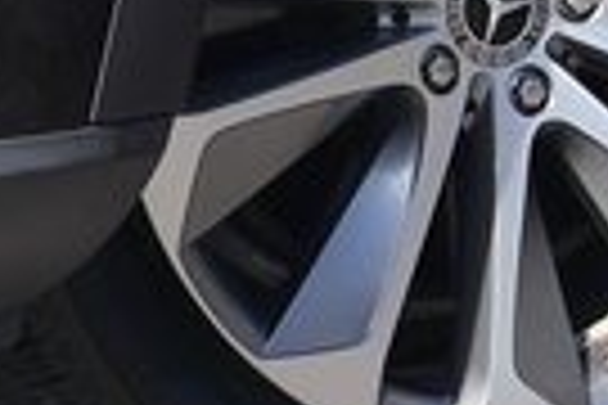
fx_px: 6907
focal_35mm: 409
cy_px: -727
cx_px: 36
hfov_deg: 5.0
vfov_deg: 3.3
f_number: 4.5
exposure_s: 1/60
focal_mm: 54
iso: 500
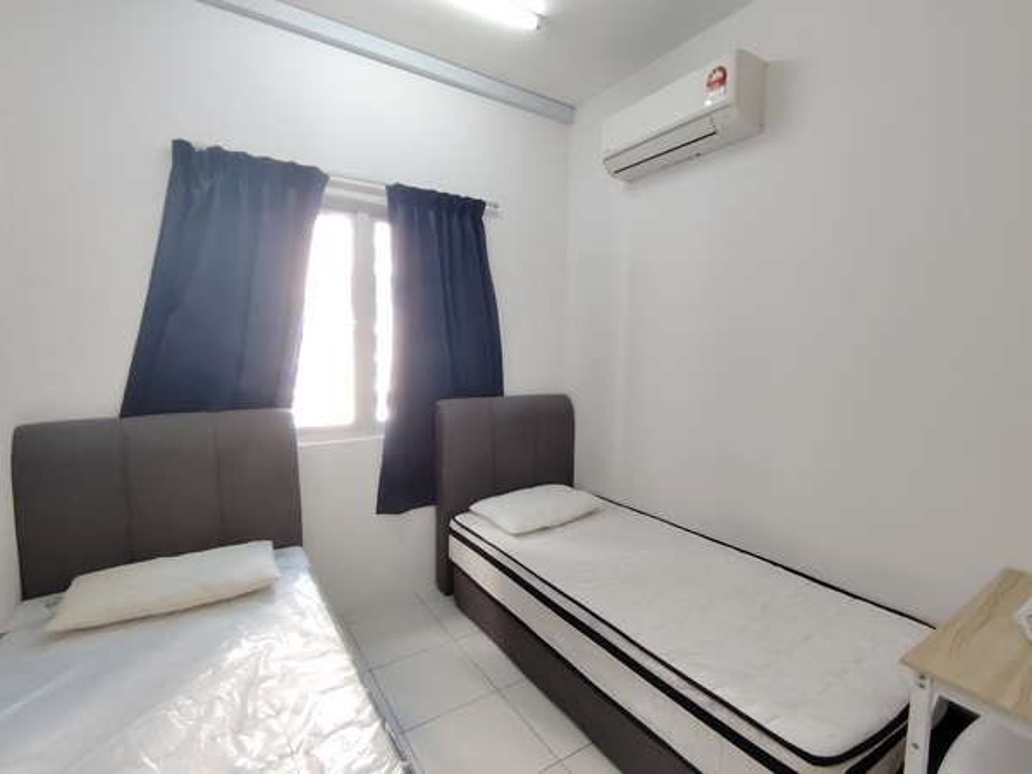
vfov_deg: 78.1
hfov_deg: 94.5
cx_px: 516
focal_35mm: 16
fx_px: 477
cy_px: 387
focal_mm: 1.42
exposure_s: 1/50
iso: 202
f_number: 2.2
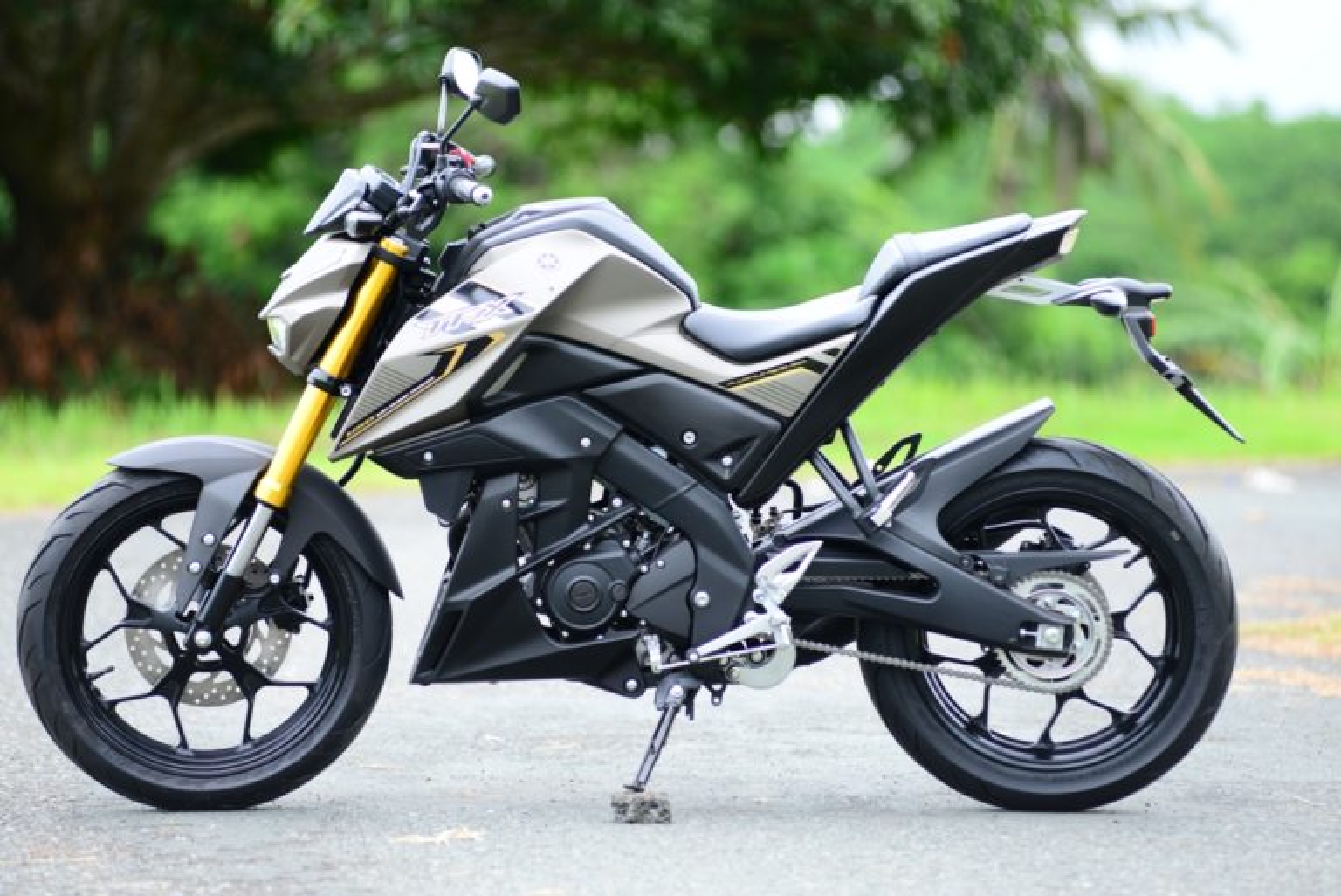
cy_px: 448
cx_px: 670
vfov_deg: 8.1
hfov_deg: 12.1
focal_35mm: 170
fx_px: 6336
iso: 800
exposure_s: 1/1600
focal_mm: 170
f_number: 3.5
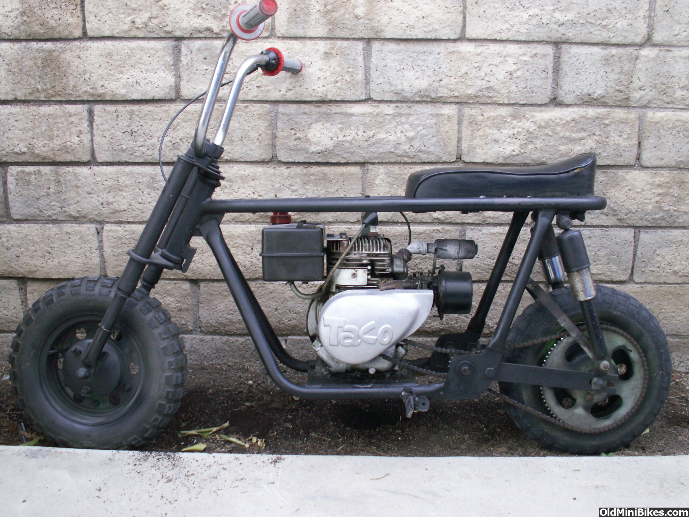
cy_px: 258
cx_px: 344
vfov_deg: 38.7
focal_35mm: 37
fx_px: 736
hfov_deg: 50.1
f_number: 2.8
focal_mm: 6.21
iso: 100
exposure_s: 1/40
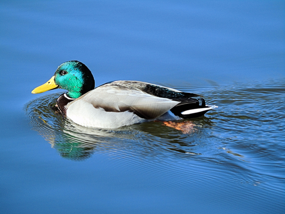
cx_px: 142
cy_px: 107
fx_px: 5187
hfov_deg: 3.1
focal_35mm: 630
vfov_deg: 2.4
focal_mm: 112
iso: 80
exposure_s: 1/125
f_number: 5.8
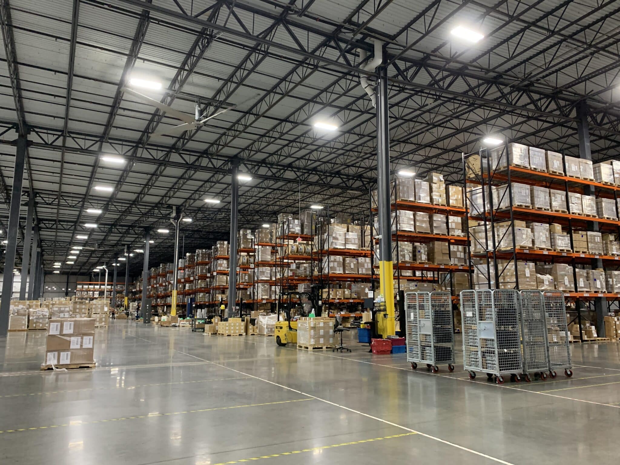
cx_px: 310
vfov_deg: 53.1
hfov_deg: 67.3
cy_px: 232
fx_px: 466
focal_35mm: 26
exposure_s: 1/60
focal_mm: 4.25
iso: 320
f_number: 1.8
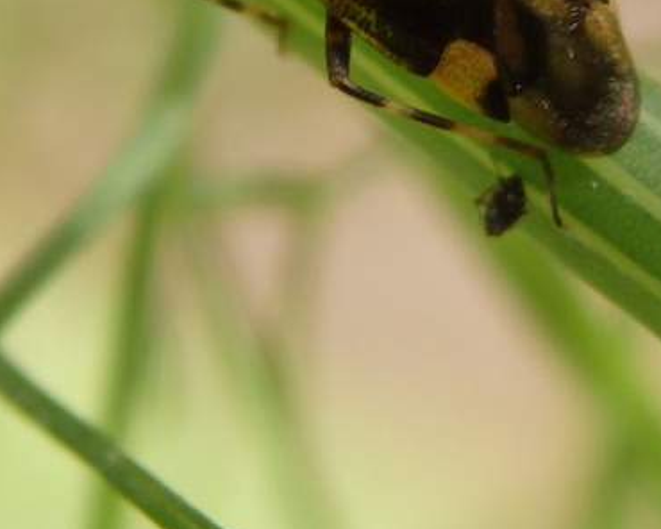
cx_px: 536
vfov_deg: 6.1
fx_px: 4910
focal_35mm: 251
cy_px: -98
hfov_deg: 7.7
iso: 100
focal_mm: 11.9
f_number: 4.4
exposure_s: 1/125
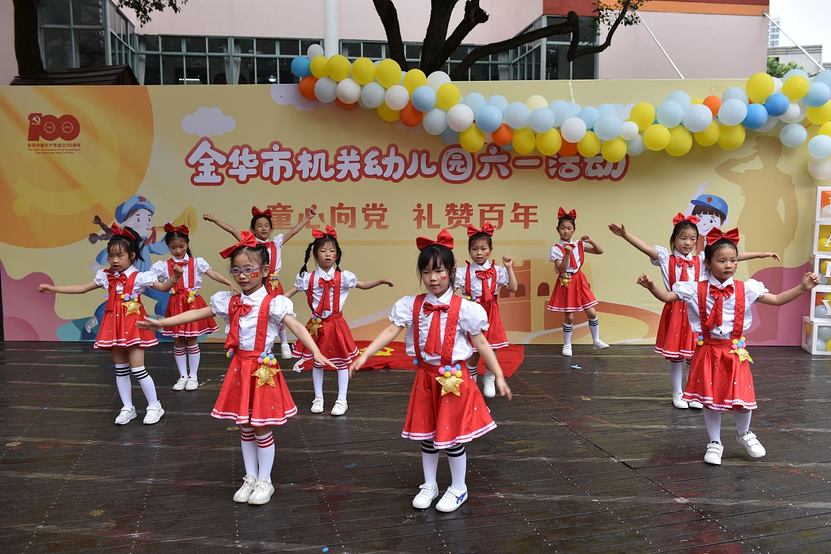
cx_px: 416
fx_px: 716
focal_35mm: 31
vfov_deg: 42.3
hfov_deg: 60.3
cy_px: 277
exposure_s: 1/200
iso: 64
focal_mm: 31
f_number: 4
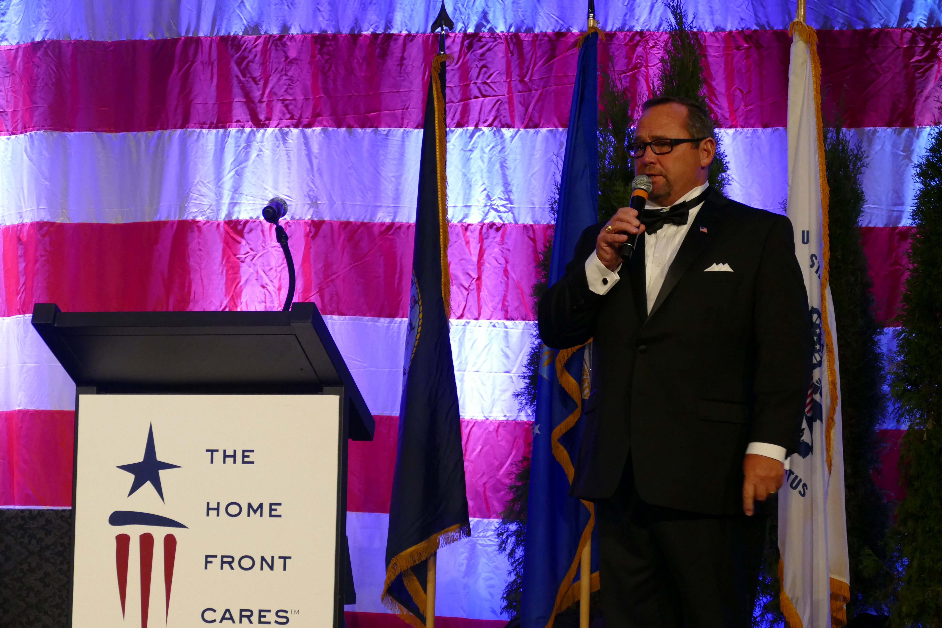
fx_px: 2407
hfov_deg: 22.1
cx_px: 471
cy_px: 314
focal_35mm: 92
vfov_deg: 14.9
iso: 1250
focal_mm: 33.51
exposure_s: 1/80
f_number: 3.8
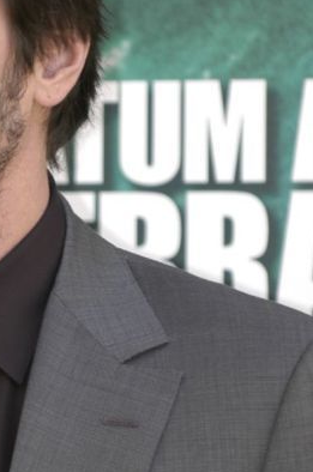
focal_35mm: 762
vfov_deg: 2.7
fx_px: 9981
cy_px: 320
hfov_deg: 1.8
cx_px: -54
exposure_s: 1/125
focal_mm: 200
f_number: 3.2
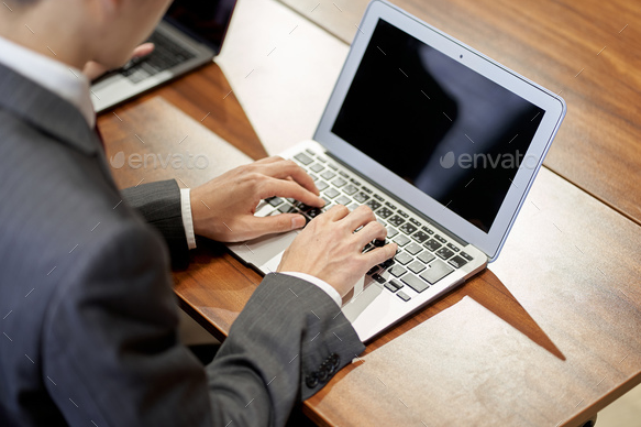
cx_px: 321
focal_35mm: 86
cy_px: 212
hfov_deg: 23.7
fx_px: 1530
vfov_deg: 15.9
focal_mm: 85
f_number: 1.8
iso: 400
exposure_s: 1/125
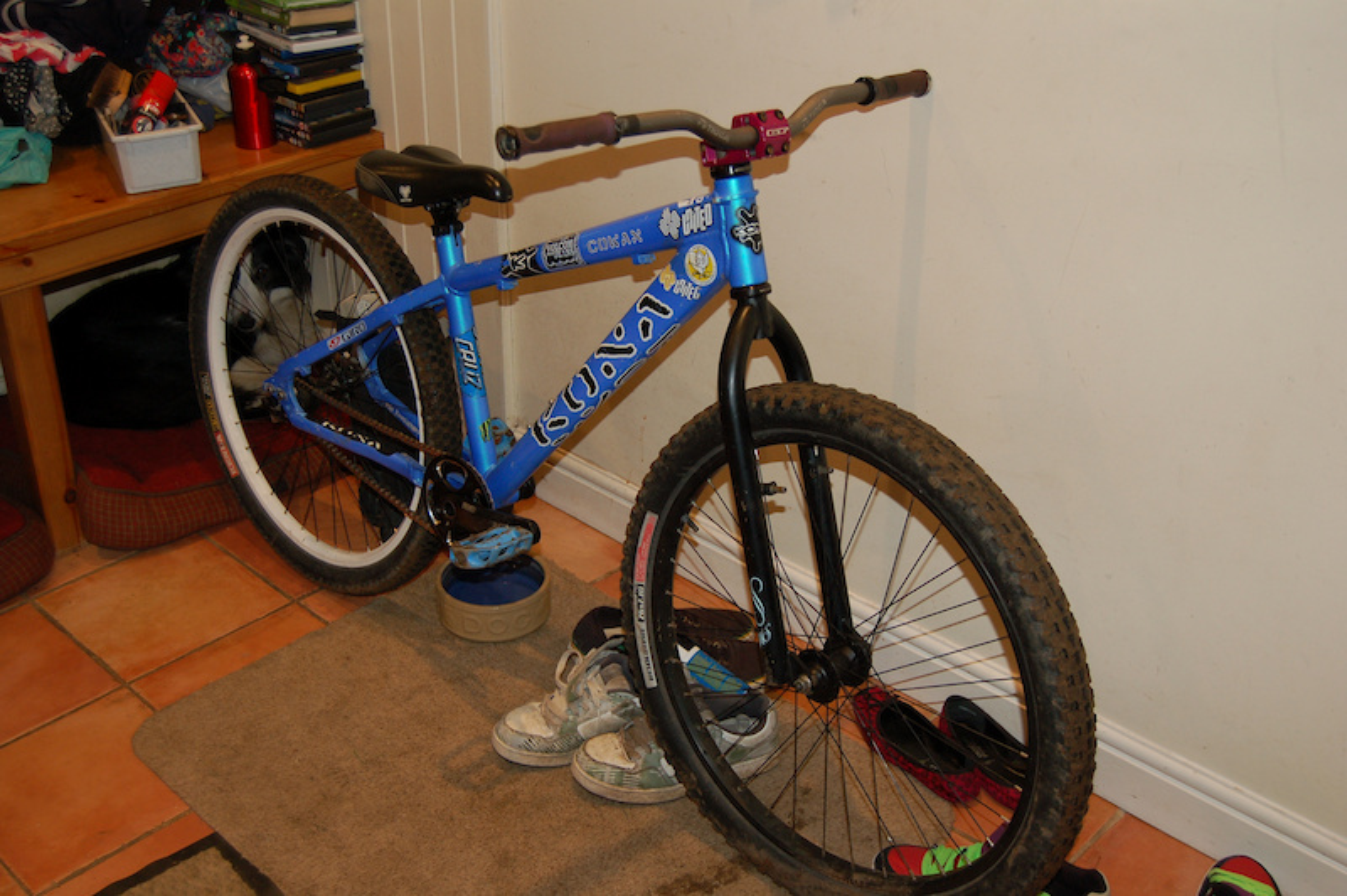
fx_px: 1458
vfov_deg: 34.2
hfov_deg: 49.6
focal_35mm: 39
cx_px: 674
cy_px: 448
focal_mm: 26
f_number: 4.2
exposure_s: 1/60
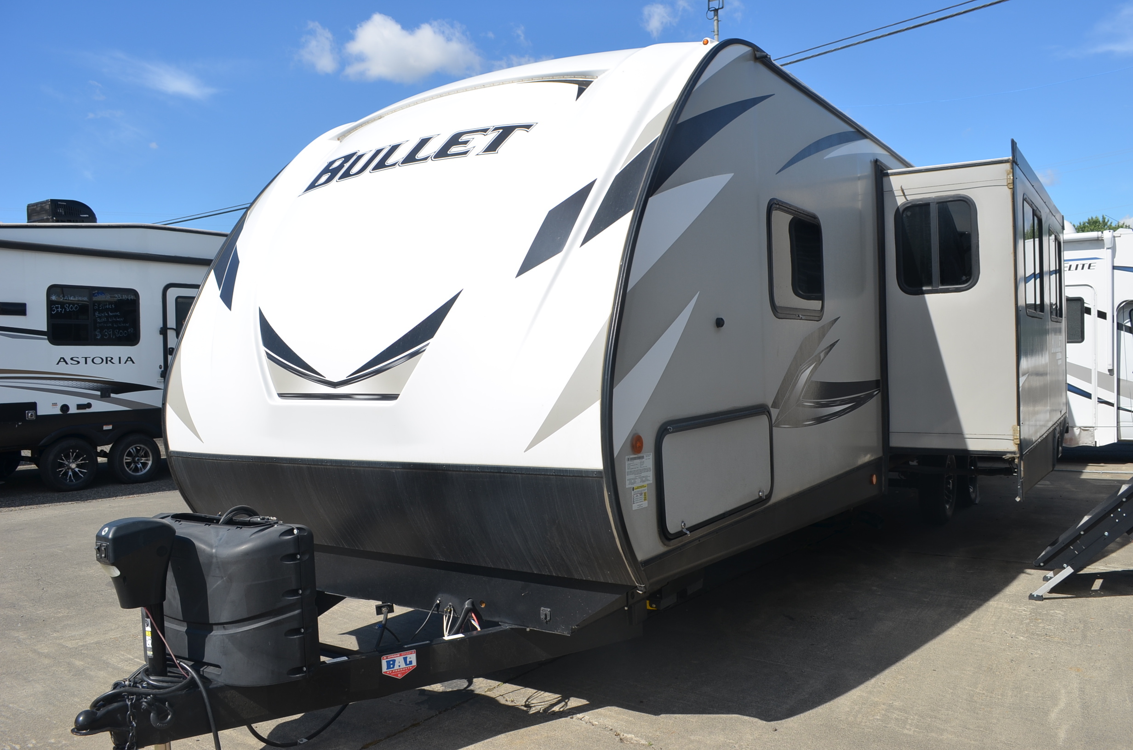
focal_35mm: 27
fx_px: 848
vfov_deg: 47.7
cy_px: 375
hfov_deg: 67.5
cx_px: 566
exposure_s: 1/320
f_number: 9
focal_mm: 18
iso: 100
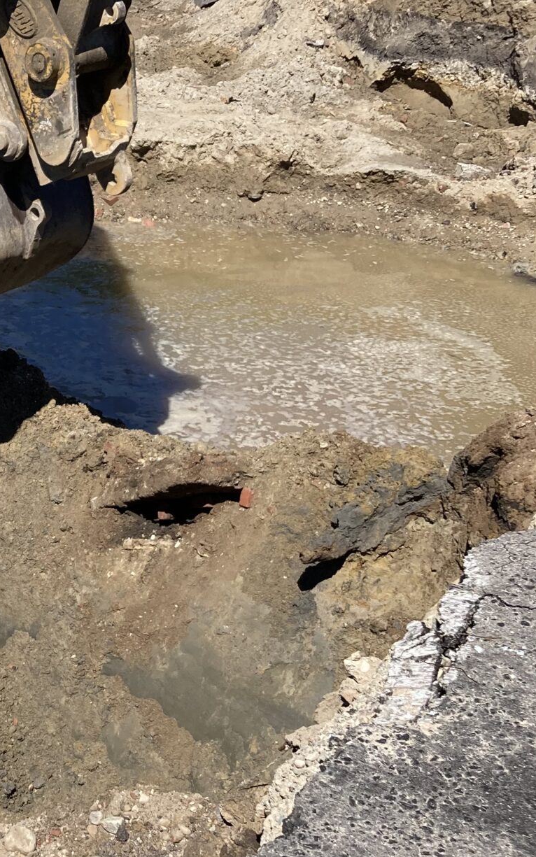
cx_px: -71
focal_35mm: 62
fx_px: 1449
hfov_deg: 19.9
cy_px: 425
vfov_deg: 33.0
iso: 20
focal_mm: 3.99
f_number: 1.8
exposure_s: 1/2024
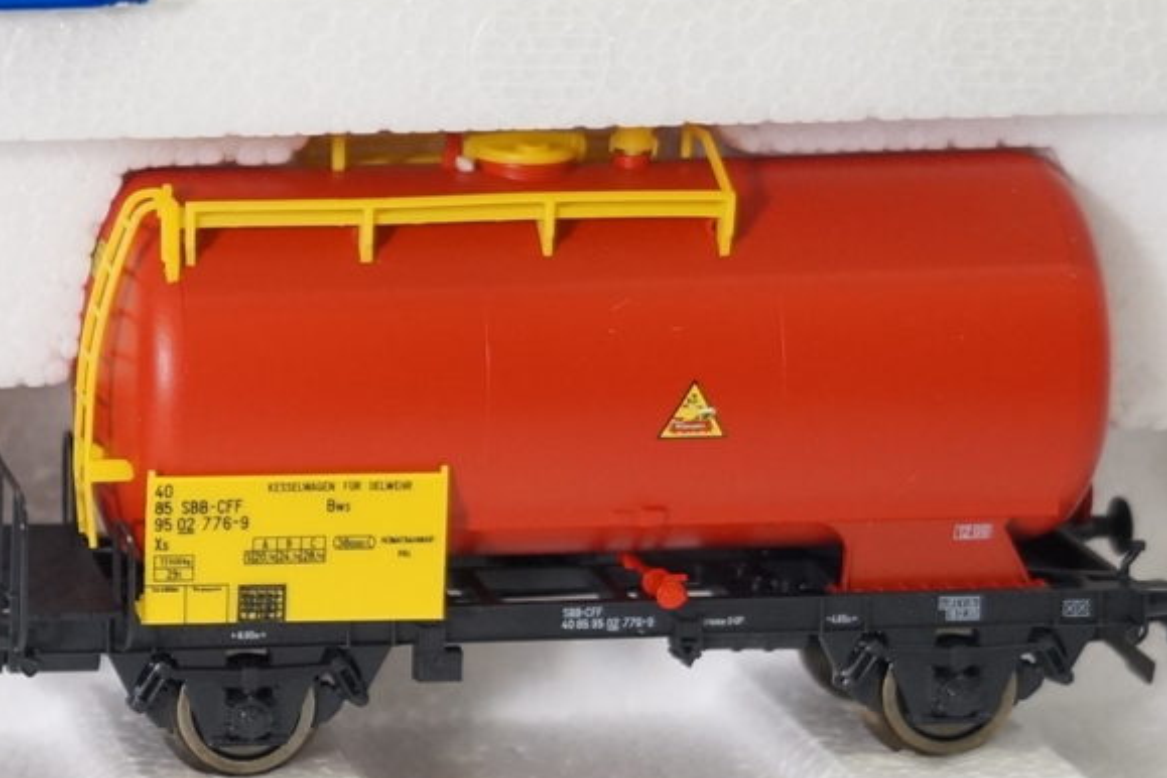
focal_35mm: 138
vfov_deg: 9.9
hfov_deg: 14.1
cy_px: 265
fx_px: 4473
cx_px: -472
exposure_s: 1/160
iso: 500
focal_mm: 26
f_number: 4
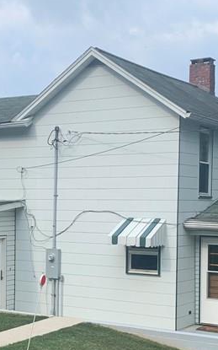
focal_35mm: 68
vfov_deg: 29.9
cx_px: 76
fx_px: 647
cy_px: 240
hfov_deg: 19.1
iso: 25
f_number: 1.8
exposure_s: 1/1585
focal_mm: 4.25
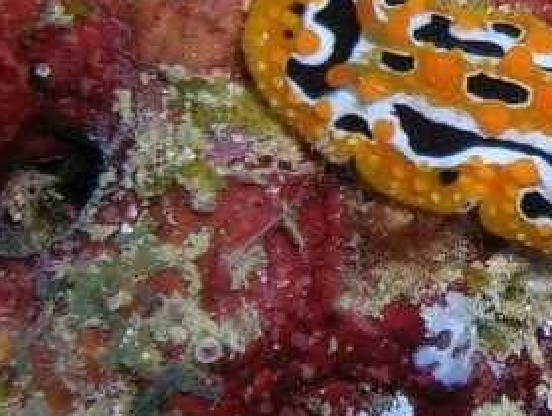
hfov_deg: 12.4
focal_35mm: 156
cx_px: 635
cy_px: 117
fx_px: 2491
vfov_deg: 9.5
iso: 64
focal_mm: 10.2
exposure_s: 1/60.1
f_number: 7.2
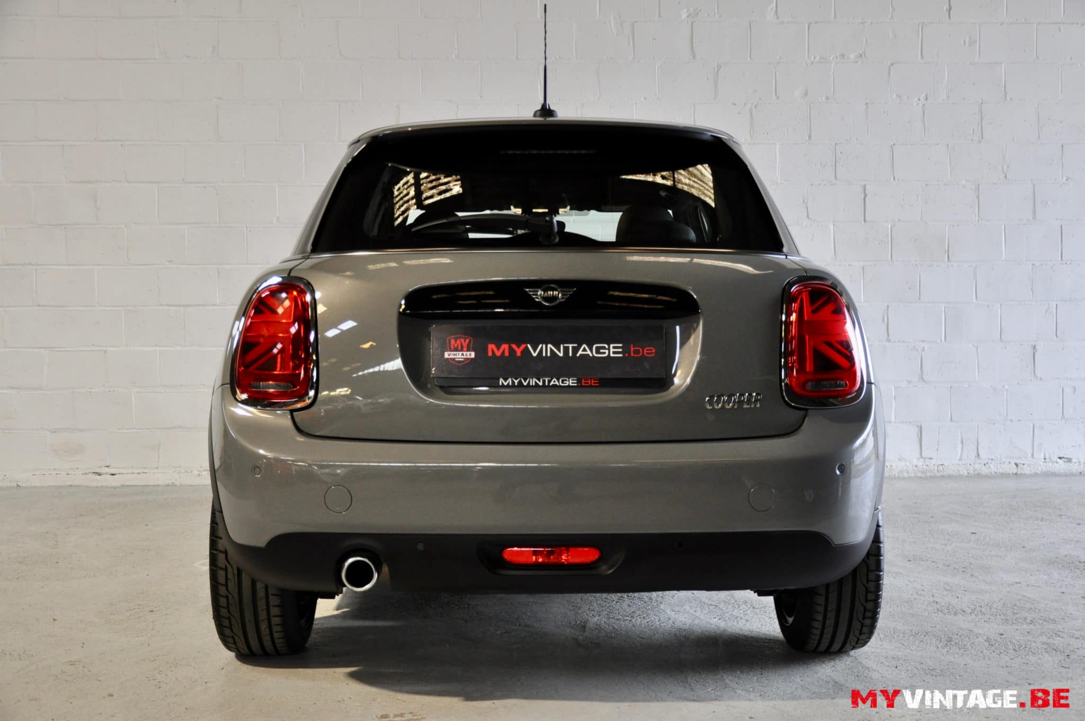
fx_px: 1355
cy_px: 360
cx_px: 542
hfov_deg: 43.7
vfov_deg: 29.8
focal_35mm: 45
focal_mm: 30
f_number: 4.2
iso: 800
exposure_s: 1/30
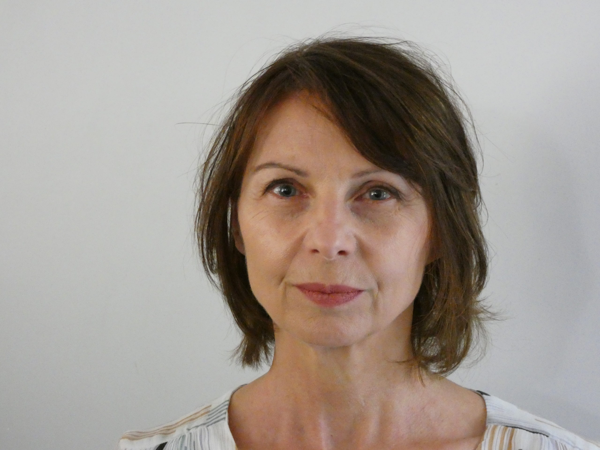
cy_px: 225
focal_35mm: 85
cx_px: 300
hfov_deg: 23.0
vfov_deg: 17.4
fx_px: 1473
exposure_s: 1/15
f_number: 4.6
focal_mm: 15.2
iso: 1600
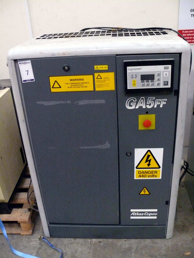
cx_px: 97
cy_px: 129
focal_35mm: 35
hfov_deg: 40.7
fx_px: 262
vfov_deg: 52.6
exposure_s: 1/15
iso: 800
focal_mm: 7.4
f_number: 2.8
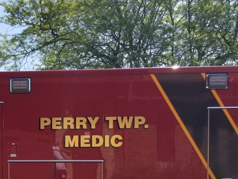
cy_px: 176
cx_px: 27
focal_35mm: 60
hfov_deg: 30.8
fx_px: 413
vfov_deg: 23.5
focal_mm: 4.25
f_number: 1.7
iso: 50
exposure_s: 1/2256
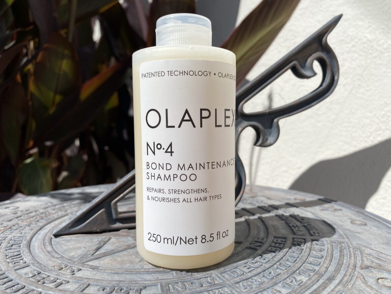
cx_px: 196
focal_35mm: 26
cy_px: 147
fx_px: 294
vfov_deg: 53.1
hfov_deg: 67.3
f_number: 1.8
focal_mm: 4.25
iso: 32
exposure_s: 1/5495
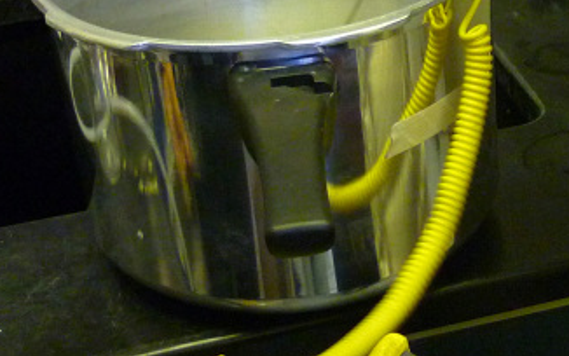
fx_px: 1505
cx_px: 502
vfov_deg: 13.5
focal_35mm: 97
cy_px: 243
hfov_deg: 21.0
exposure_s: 1/30
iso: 400
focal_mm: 5.5
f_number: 2.8
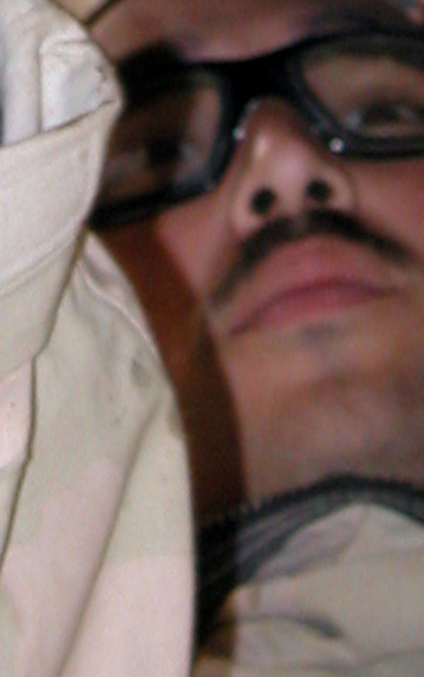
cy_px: -244
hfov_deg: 4.6
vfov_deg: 7.2
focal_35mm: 288
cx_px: 17
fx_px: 5319
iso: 100
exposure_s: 1/60
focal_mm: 11.6
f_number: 3
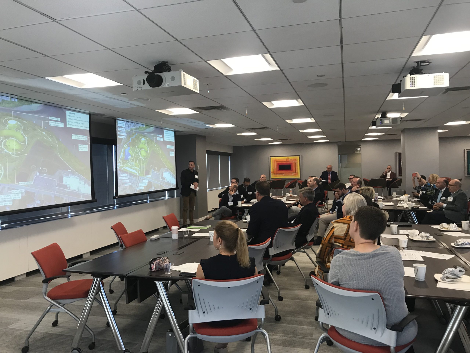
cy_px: 176
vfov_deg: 49.7
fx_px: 380
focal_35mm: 28
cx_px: 235
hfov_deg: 63.4
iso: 20
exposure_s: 1/33
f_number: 1.8
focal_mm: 3.99
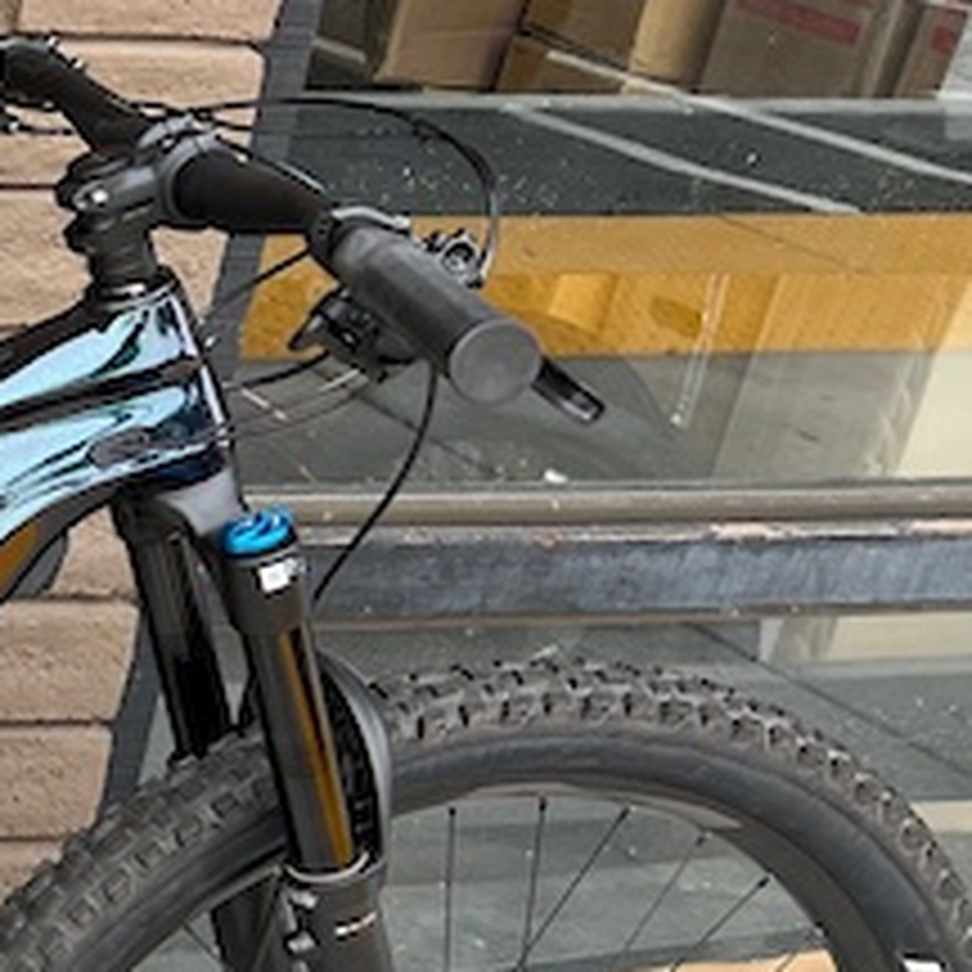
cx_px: -675
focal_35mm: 85
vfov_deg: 20.3
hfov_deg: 17.3
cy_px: 729
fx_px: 2700
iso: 50
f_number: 1.5
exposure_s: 1/416
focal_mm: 5.7
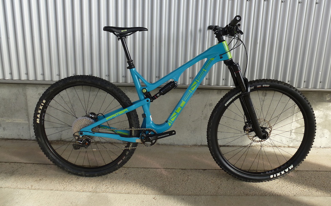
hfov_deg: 70.4
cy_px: 93
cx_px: 168
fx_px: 234
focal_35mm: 26
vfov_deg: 47.5
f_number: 4
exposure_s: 1/320
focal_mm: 4.3
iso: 100
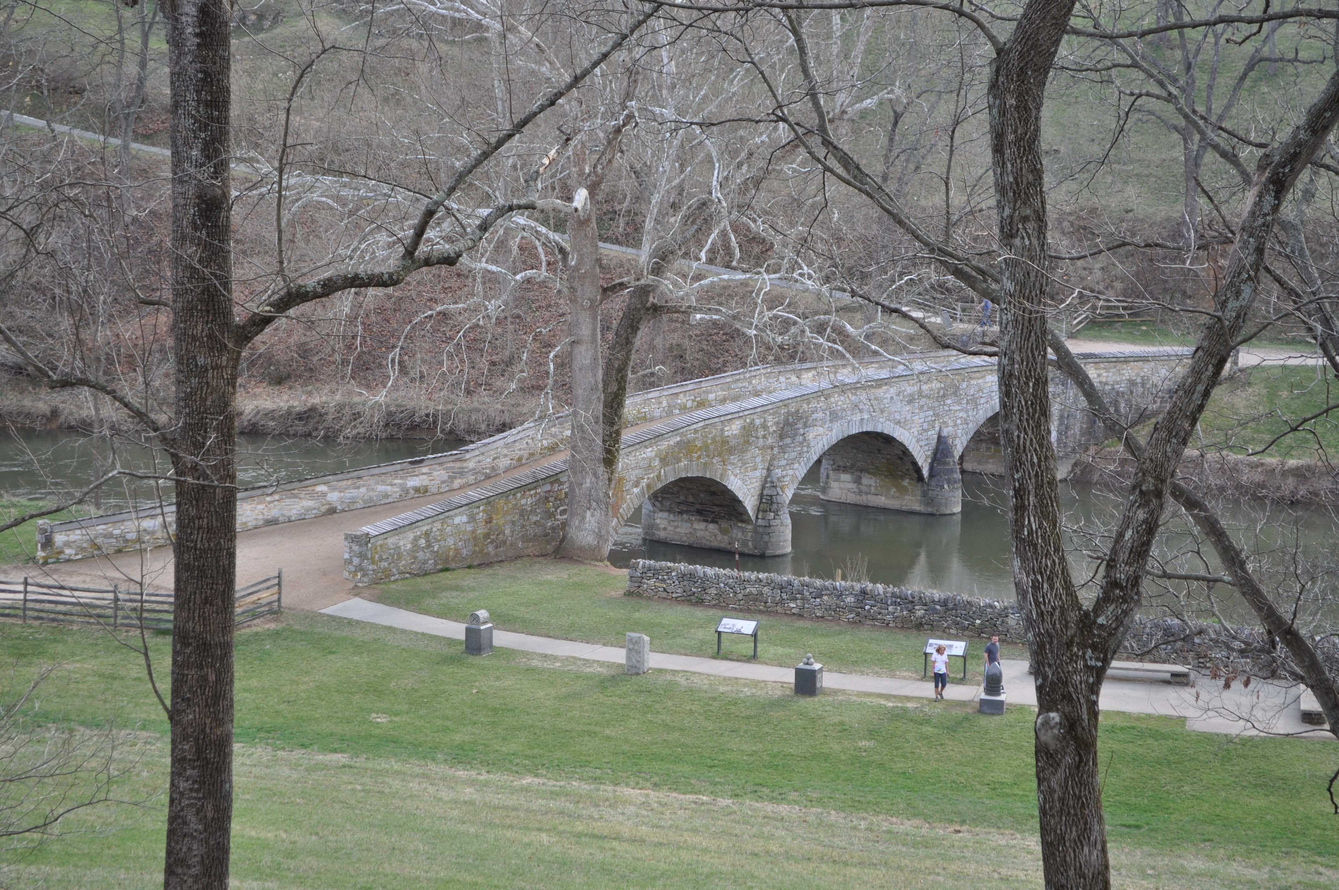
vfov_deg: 16.5
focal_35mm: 82
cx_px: 670
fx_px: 3065
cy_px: 445
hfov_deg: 24.6
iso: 200
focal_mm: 55
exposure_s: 1/125
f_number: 5.6
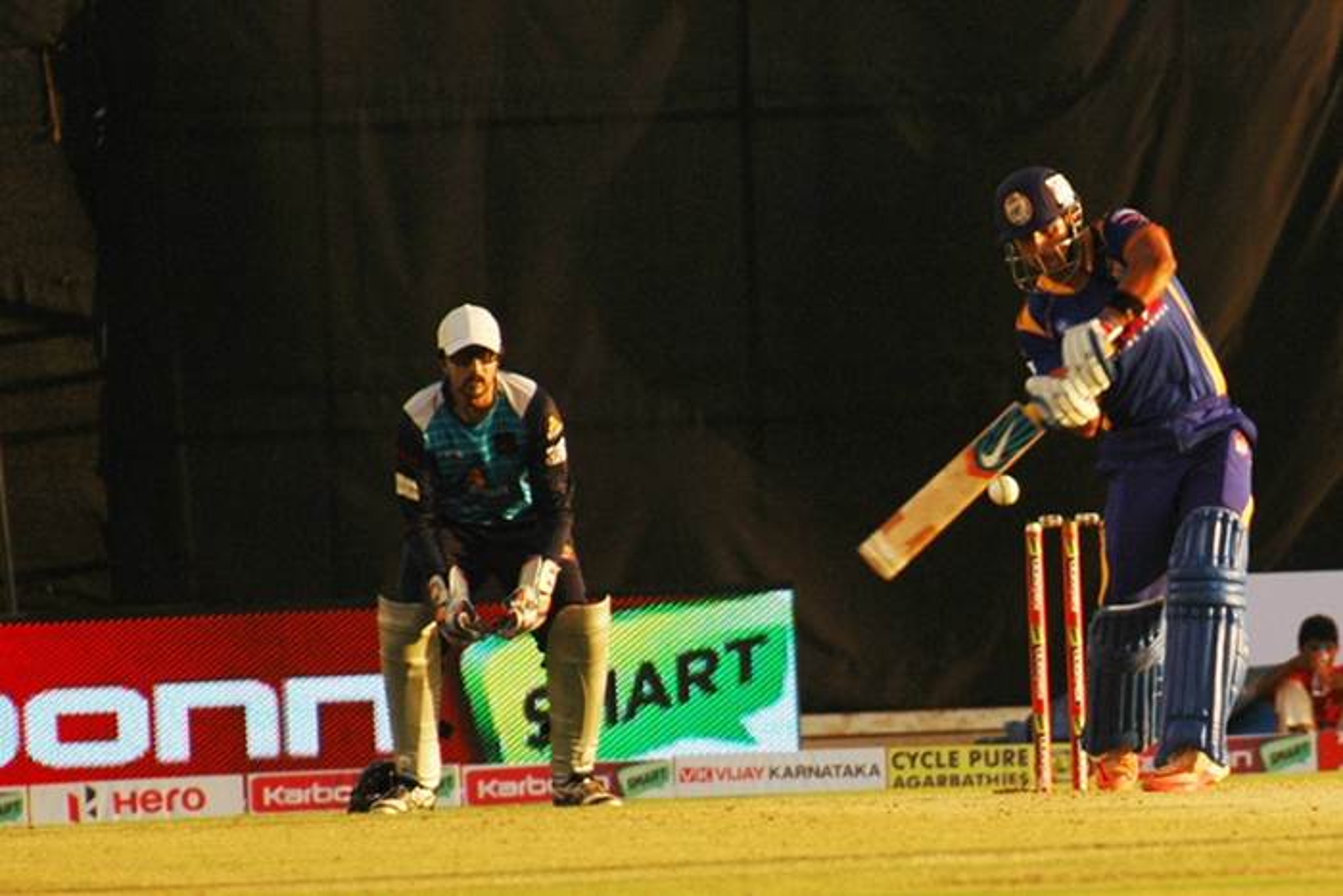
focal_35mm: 450
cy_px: 448
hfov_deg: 4.6
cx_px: 672
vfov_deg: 3.1
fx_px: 16790
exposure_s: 1/500
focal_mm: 300
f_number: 6.3
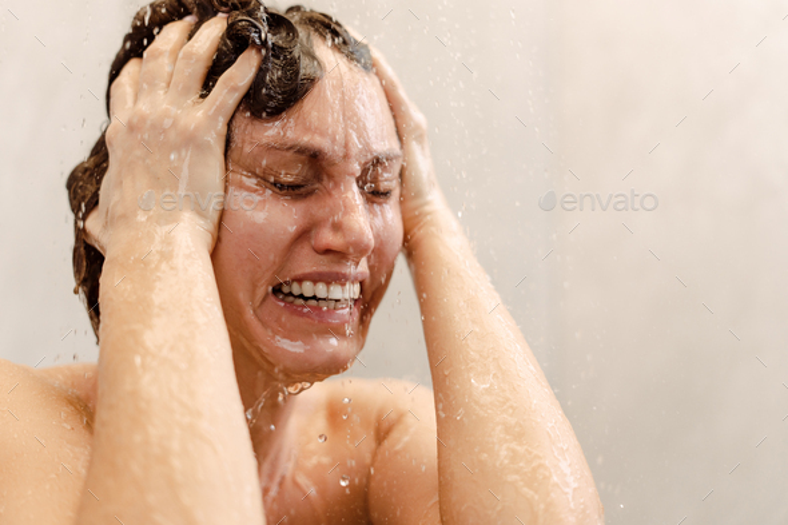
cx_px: 394
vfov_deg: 27.0
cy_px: 262
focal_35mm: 50
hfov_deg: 39.6
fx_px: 1094
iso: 500
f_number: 2
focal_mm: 50
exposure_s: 1/1600
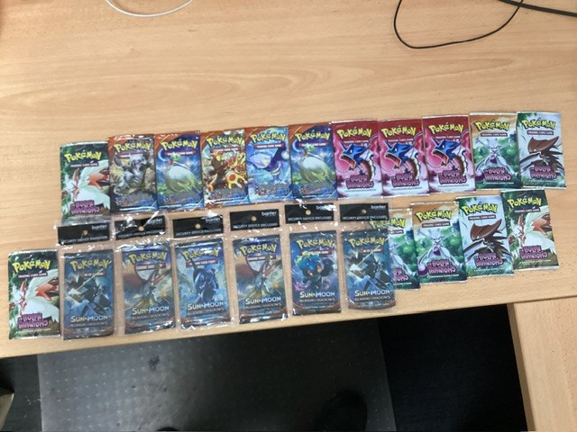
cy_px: 216
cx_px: 288
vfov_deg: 45.4
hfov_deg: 58.4
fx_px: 517
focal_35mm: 31
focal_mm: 3.3
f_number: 2.4
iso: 250
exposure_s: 1/50
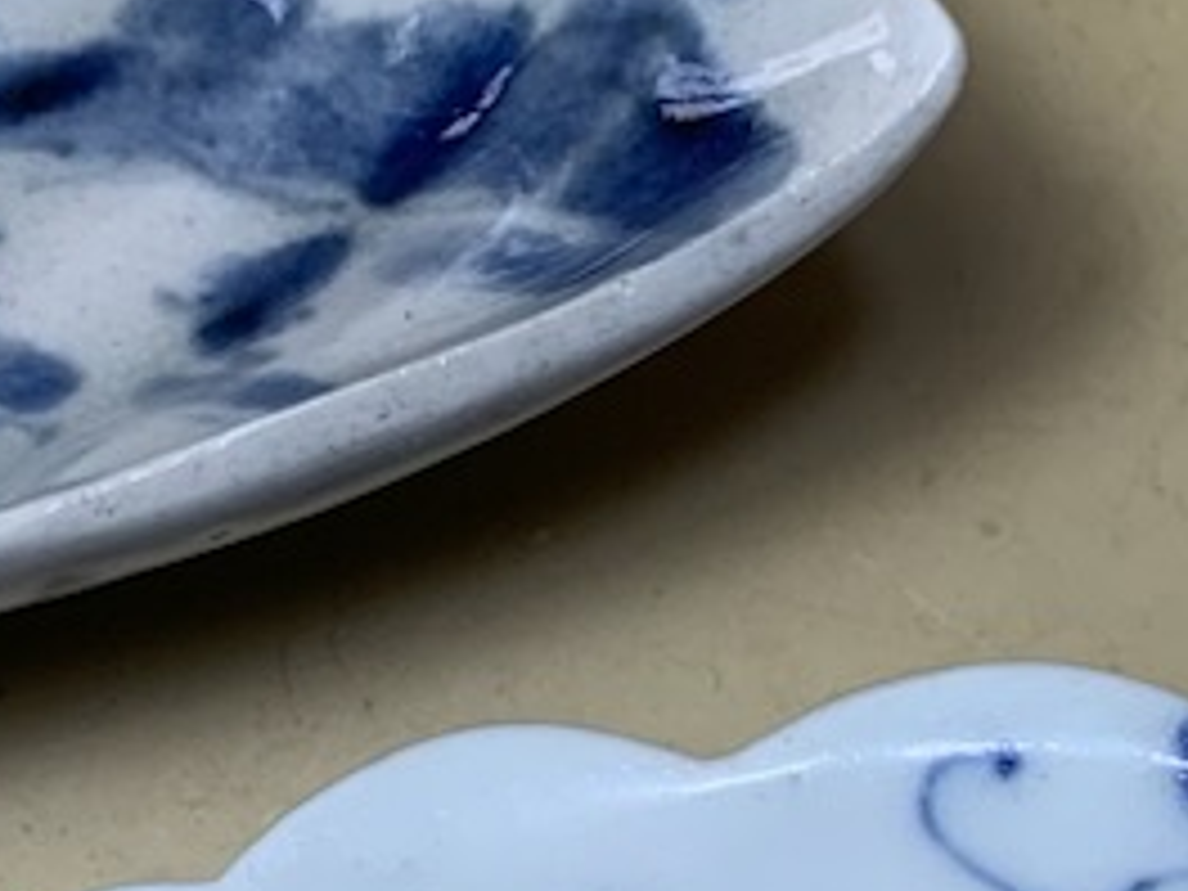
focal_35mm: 126
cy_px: 810
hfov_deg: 15.6
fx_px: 4324
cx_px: 369
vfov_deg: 11.7
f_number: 1.8
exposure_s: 1/100
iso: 40
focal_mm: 4.25
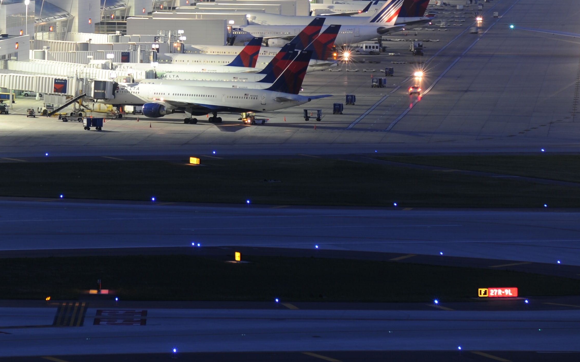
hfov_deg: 7.0
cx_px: 147
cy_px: 7
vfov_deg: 4.4
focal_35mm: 299
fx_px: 4727
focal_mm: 155
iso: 200
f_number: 5
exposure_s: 1.3
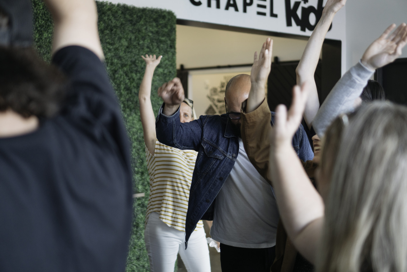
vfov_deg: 25.8
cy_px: 136
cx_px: 204
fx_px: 594
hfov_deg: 37.8
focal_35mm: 52
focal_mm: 35
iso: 320
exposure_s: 1/250
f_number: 1.8
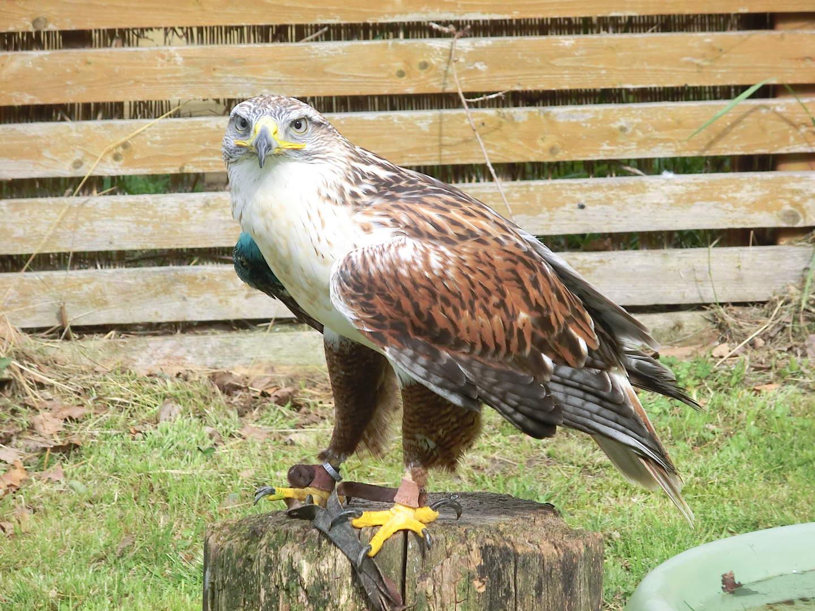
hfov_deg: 8.2
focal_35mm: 240
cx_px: 408
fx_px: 5651
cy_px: 306
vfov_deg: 6.2
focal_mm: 42.54
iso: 125
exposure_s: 1/250
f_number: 5.7
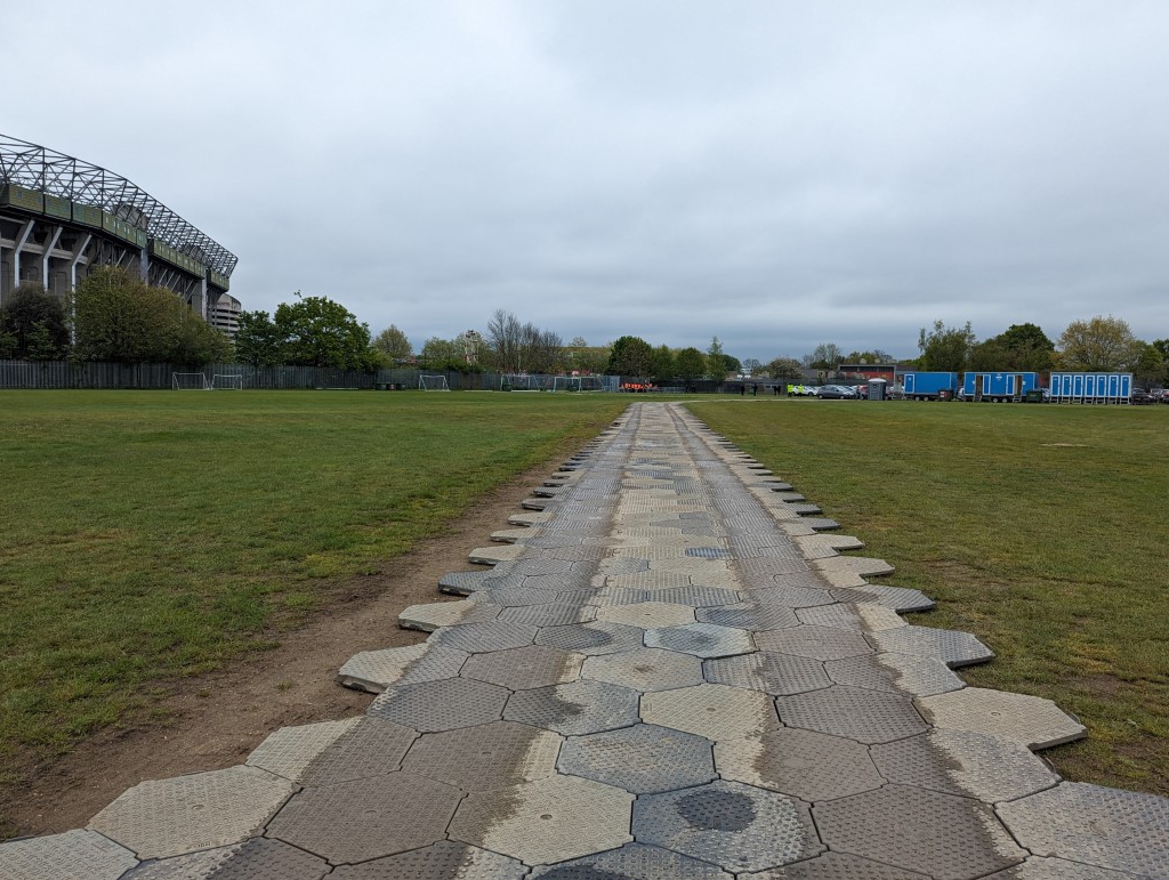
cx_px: 585
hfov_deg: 63.4
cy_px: 420
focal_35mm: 28
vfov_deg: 49.8
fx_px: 947
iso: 47
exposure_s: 1/891
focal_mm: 6.81
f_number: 1.85
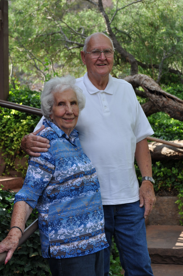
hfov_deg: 22.6
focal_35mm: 60
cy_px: 138
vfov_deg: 33.4
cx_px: 92
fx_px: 459
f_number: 6.3
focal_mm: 40
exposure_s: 1/160
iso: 200
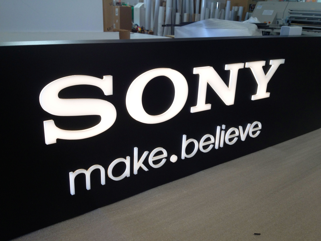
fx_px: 325
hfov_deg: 52.6
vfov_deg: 40.7
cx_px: 160
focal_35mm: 35
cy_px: 120
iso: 64
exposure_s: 1/40
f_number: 2.4
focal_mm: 4.28
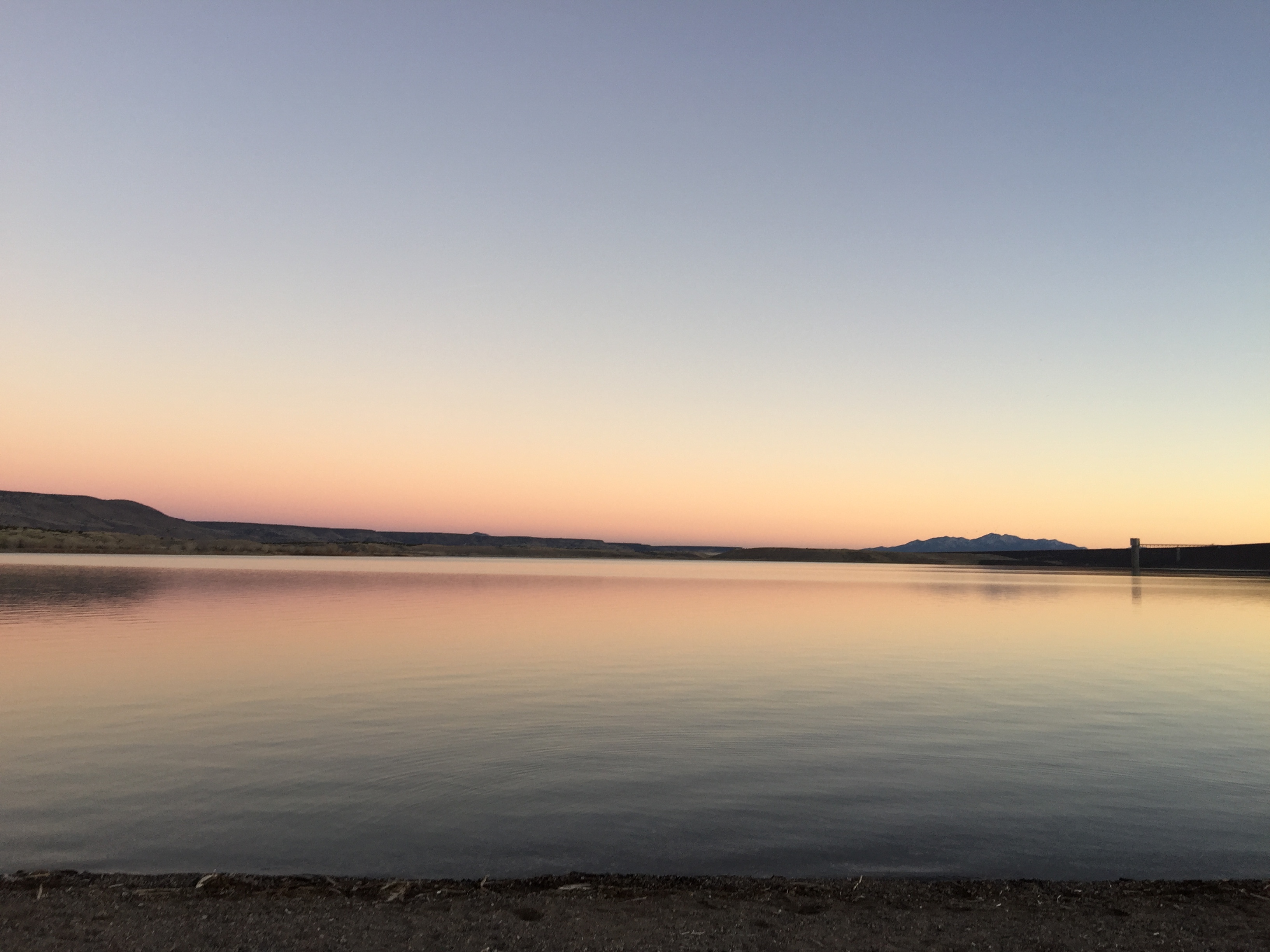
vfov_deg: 48.2
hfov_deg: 61.7
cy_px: 476
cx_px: 635
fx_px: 1064
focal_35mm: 29
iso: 32
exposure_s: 1/60
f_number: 2.2
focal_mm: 4.15
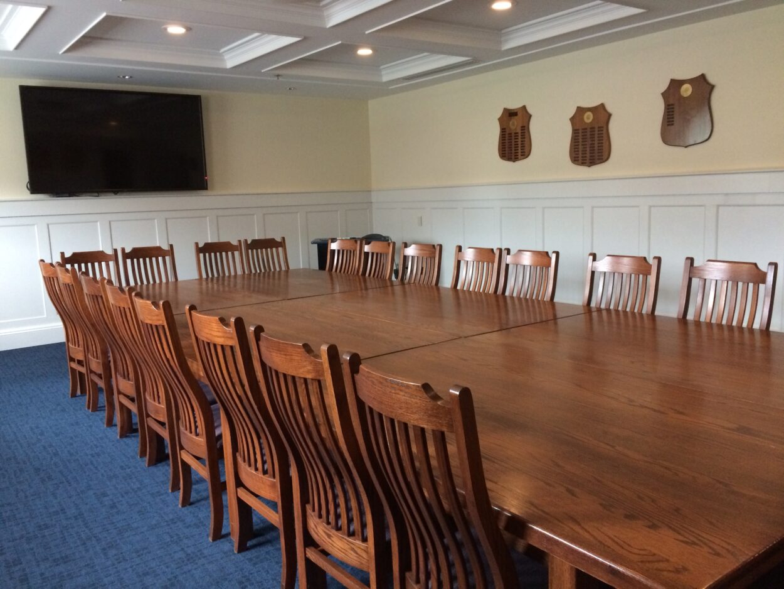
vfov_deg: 48.2
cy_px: 294
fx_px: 657
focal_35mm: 29
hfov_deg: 61.7
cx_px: 392
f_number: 2.2
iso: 320
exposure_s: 1/30
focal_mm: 4.15
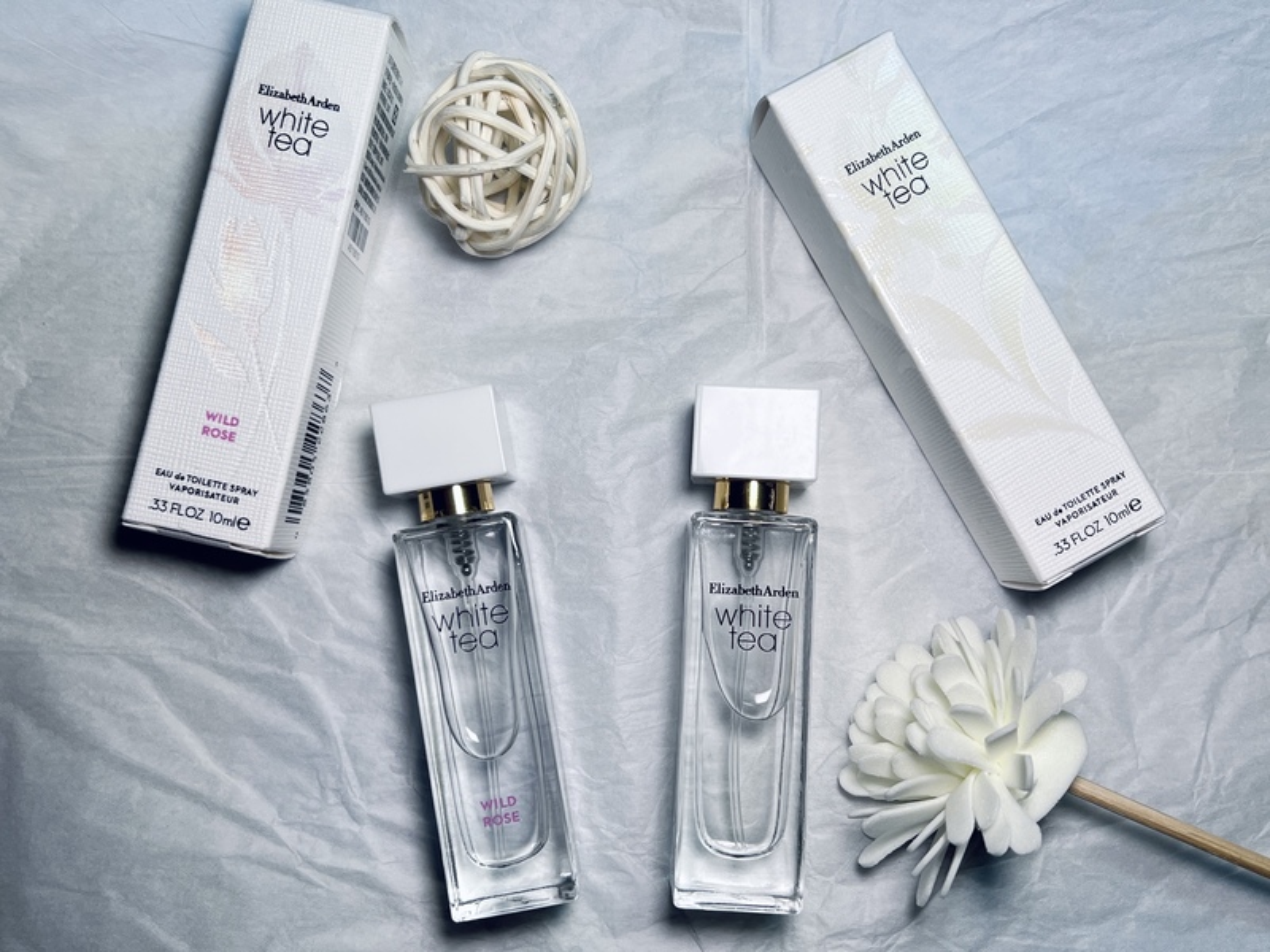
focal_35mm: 26
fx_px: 954
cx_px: 635
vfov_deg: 53.1
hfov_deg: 67.3
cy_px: 476
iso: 50
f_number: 1.5
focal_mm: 5.7
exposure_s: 1/377
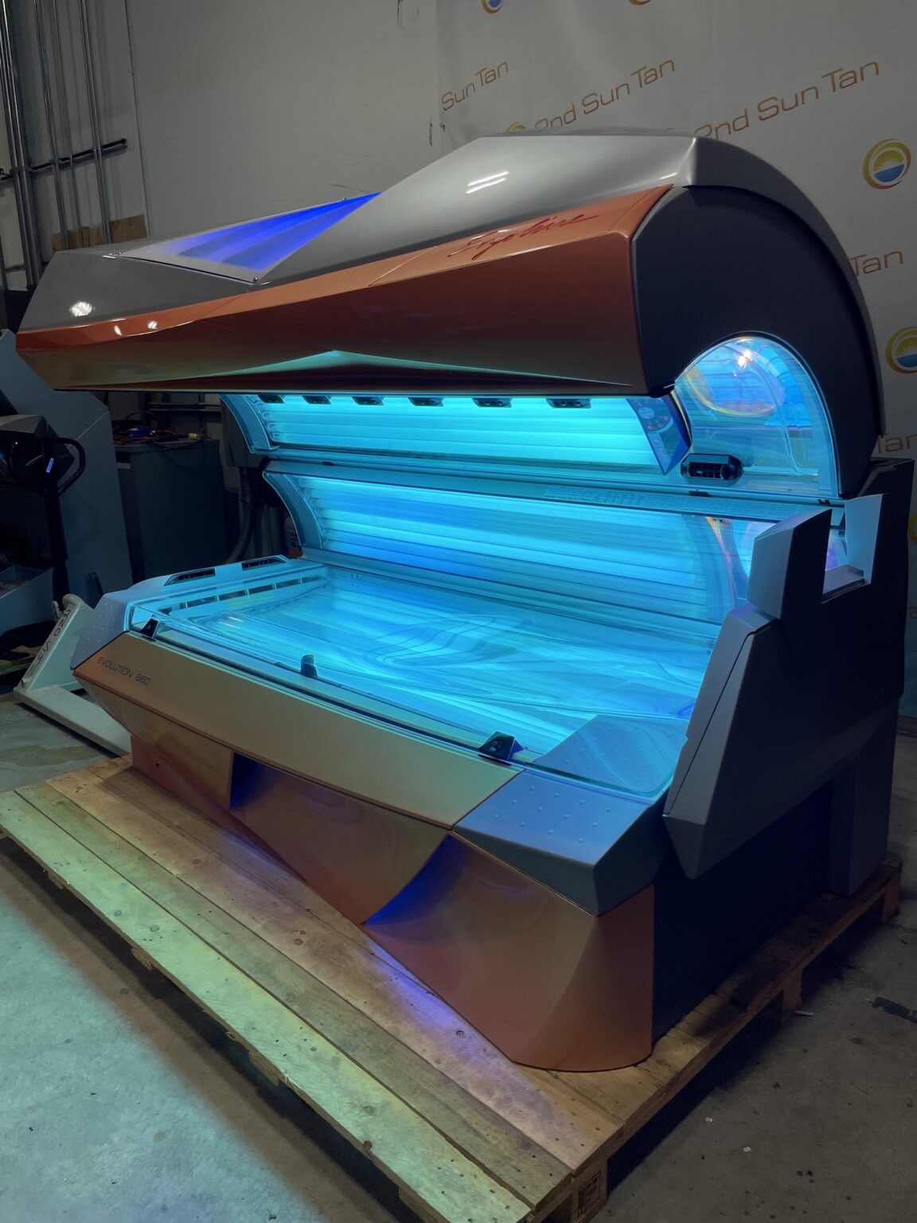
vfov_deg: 67.3
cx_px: 458
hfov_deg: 53.1
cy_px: 612
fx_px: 918
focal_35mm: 26
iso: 32
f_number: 1.6
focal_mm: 4.2
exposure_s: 1/430
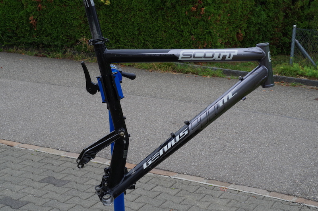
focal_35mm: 75
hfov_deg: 27.0
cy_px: 106
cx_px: 159
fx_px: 661
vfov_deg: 18.1
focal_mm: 50
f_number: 20
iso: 400
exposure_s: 1/100
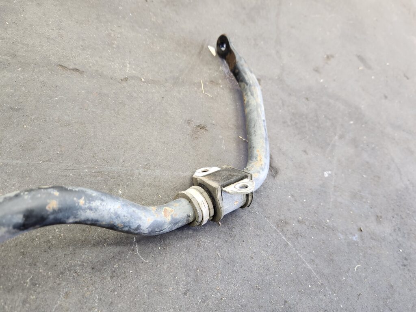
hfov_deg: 73.9
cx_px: 208
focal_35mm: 23
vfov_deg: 58.9
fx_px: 276
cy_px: 156
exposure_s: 1/120
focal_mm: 5.4
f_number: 1.8
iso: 250
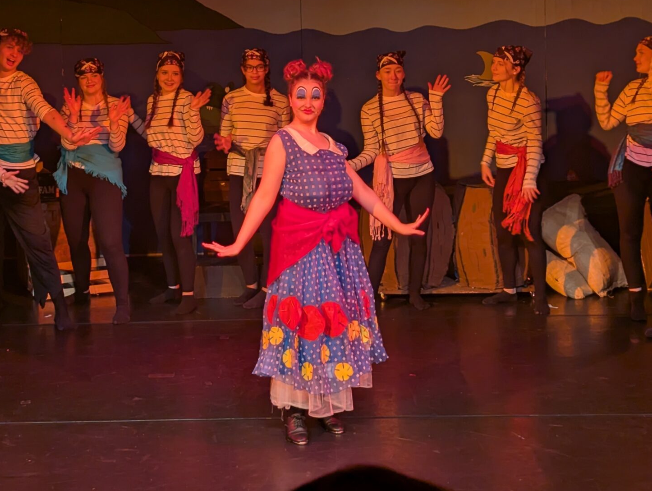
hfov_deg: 23.0
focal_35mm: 85
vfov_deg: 17.2
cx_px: 286
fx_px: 1603
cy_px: 68
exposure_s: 1/50
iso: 49
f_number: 1.85
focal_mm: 6.81
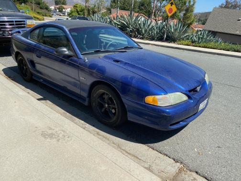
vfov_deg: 53.1
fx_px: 181
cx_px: 120
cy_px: 90
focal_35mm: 26
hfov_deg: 67.3
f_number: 1.8
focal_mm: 4.25
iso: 32
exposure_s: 1/2222
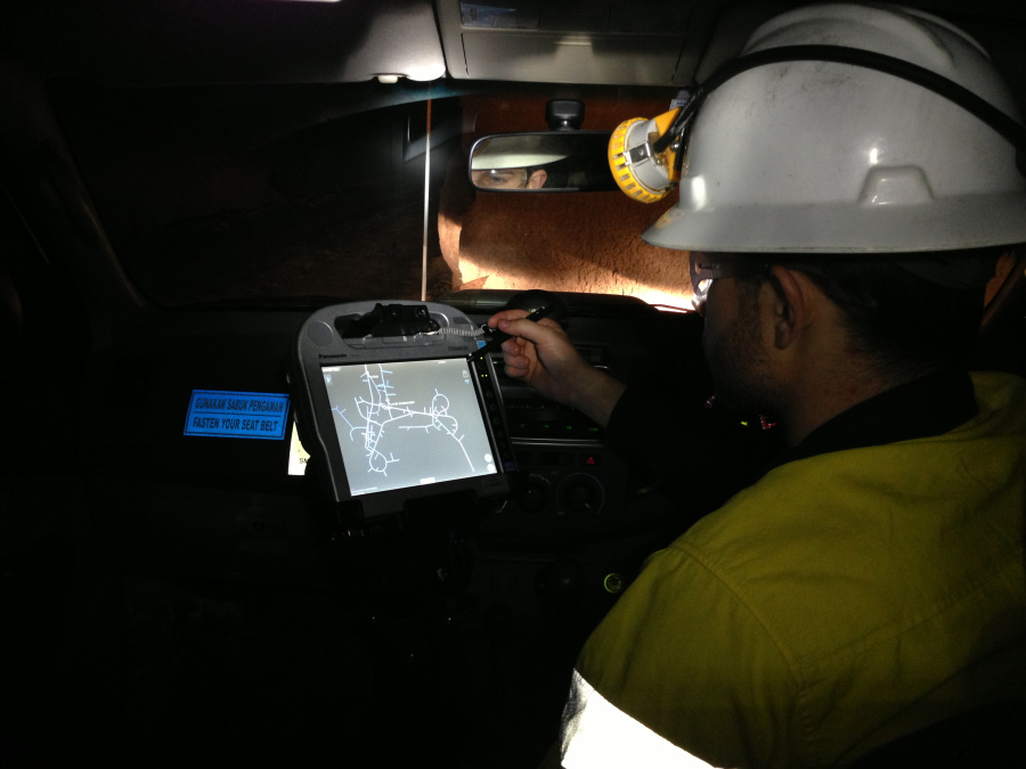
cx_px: 513
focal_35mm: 33
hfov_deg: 55.4
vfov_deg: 42.9
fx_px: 978
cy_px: 384
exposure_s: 1/20
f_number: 2.4
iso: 160
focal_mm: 4.13
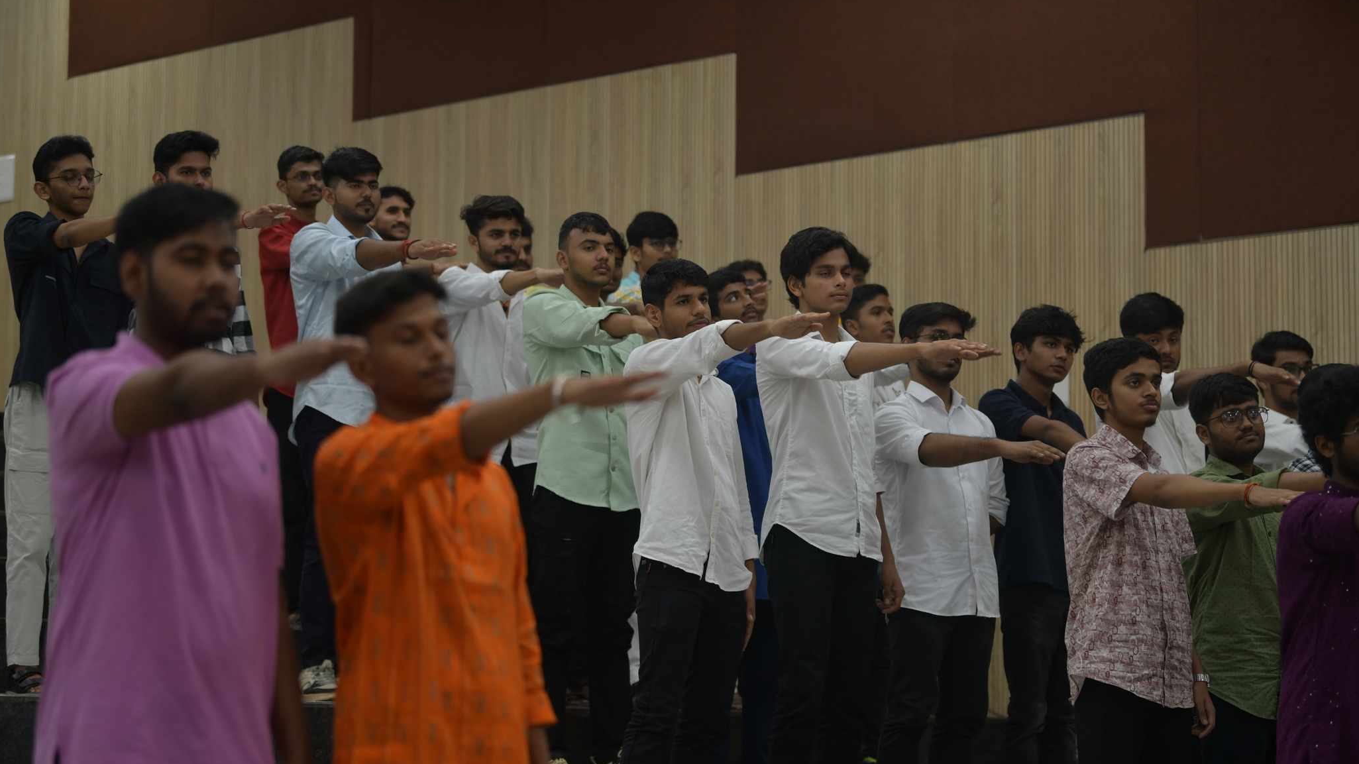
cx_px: 677
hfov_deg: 22.0
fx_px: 3495
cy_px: 384
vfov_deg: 12.5
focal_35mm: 97
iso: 500
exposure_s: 1/250
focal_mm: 92
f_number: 2.8
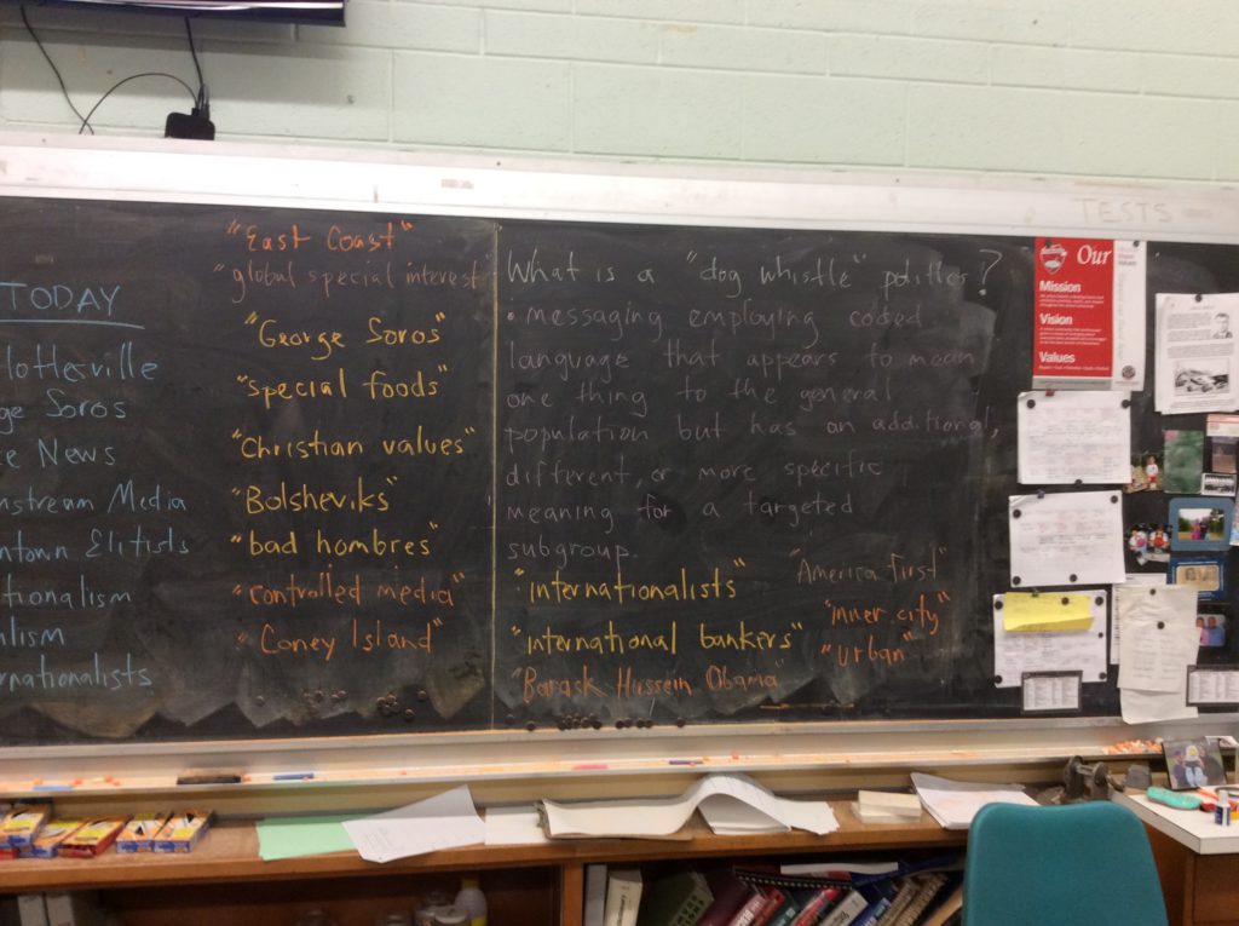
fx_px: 1144
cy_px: 463
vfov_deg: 44.1
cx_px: 620
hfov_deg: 56.9
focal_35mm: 32
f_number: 2.4
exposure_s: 1/24
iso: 80
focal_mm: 3.3
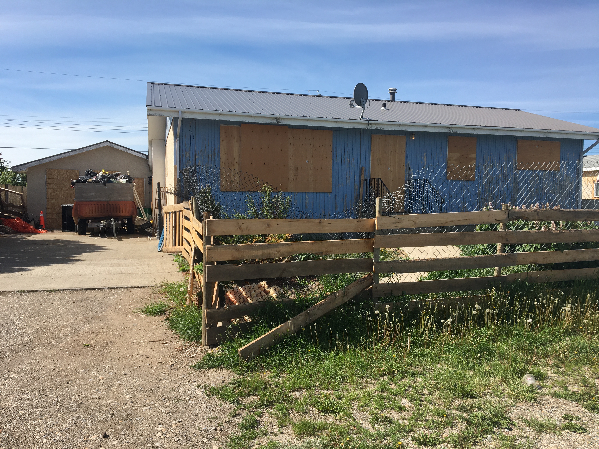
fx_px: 502
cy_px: 224
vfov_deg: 48.2
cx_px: 300
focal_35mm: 29
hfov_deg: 61.7
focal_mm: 4.15
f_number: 2.2
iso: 25
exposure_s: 1/1304
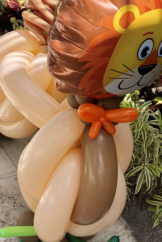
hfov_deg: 24.6
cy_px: 70
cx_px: 81
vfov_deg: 35.7
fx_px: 371
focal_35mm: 55
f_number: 1.8
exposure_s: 1/571
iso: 20
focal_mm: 4
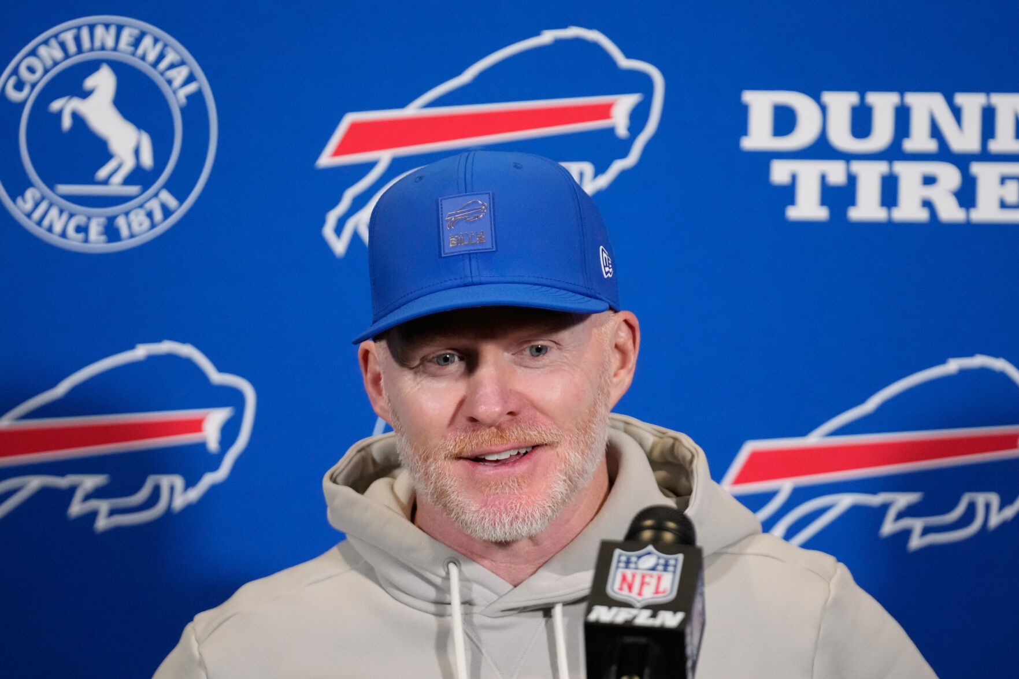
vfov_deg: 5.5
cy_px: 340
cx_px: 510
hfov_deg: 8.2
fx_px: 7075
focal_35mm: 250
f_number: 2.8
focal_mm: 167
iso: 3200
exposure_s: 1/800
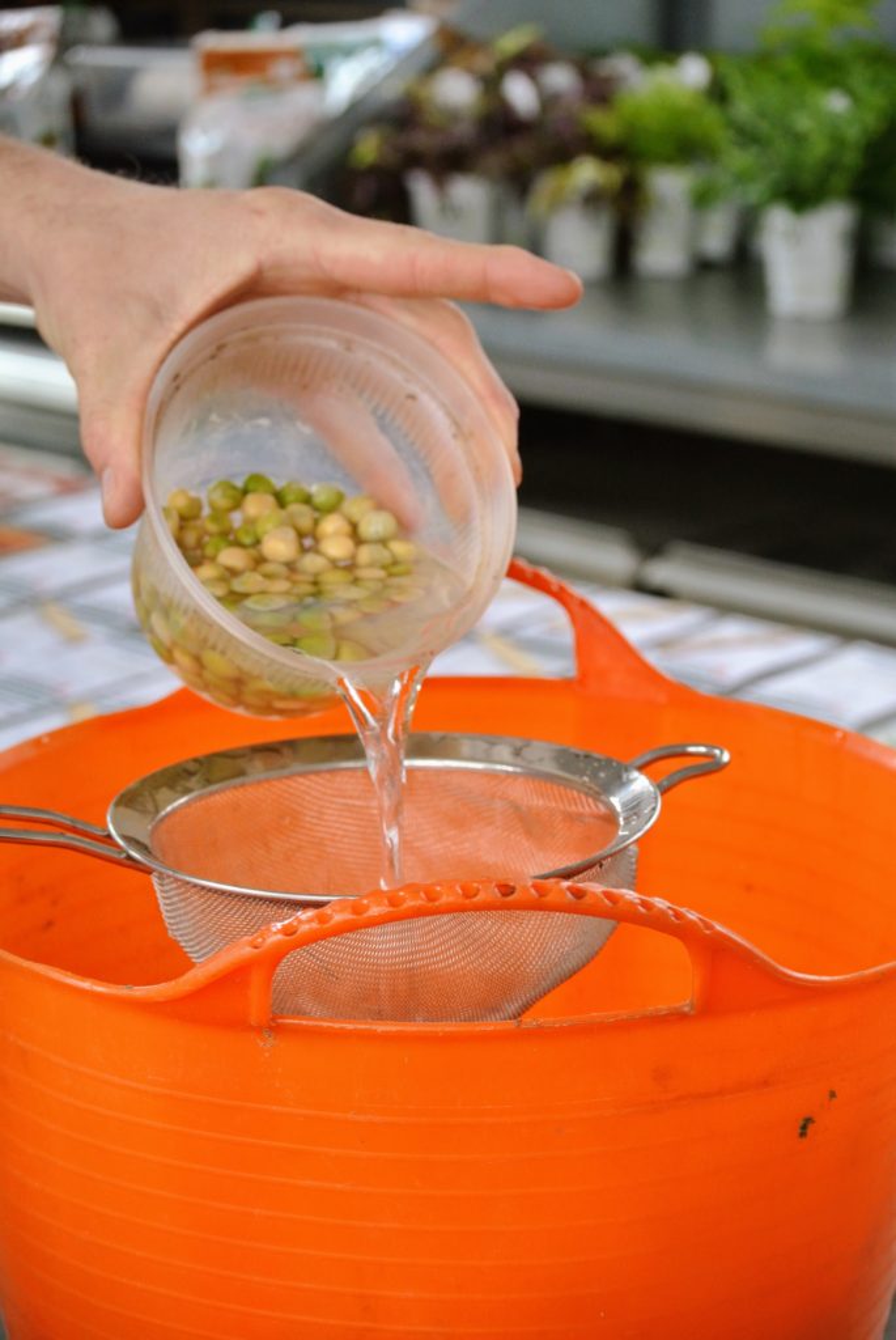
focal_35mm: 83
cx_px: 448
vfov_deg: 24.4
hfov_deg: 16.5
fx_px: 3091
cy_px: 670
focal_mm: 30.9
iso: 400
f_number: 3.8
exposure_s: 1/50
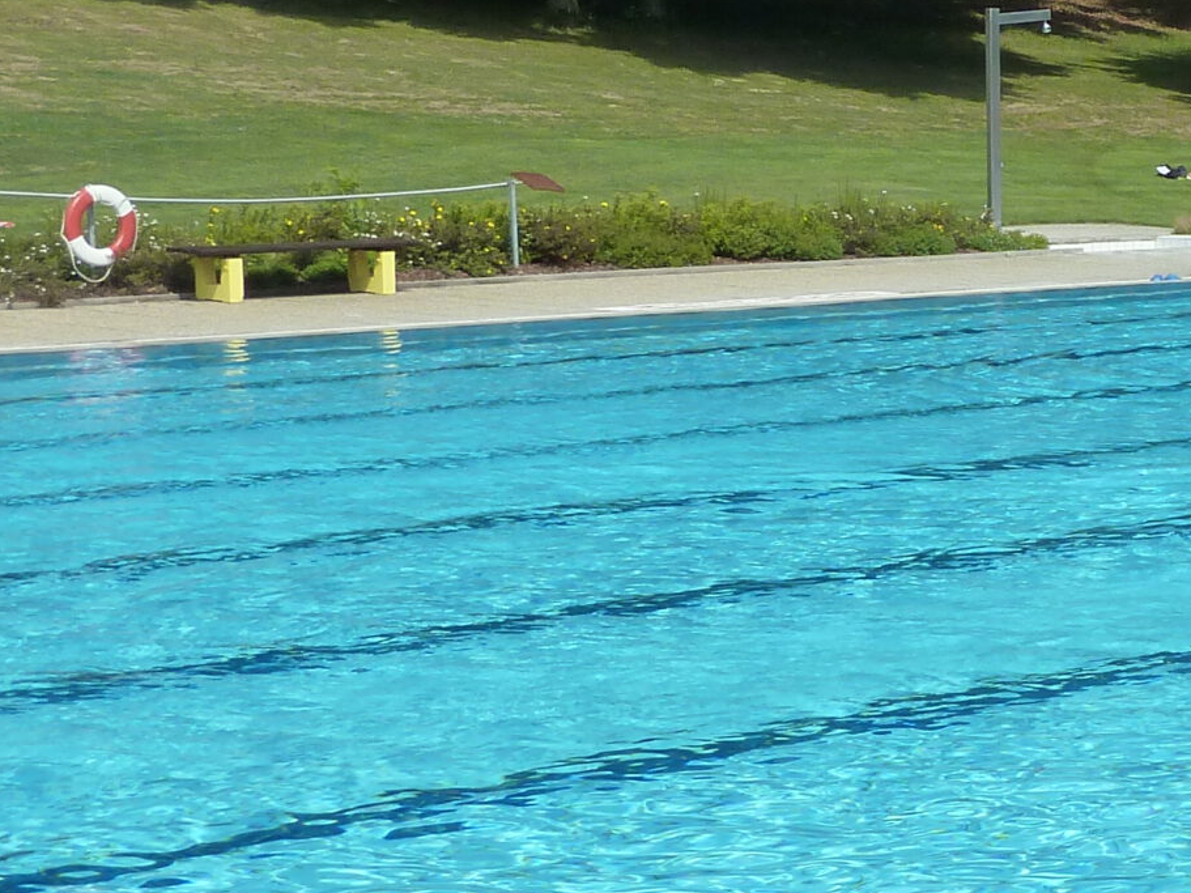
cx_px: 1514
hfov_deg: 17.8
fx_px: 3578
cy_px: 473
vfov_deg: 14.2
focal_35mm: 104
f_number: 5
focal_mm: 6.1
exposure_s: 1/500
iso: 125
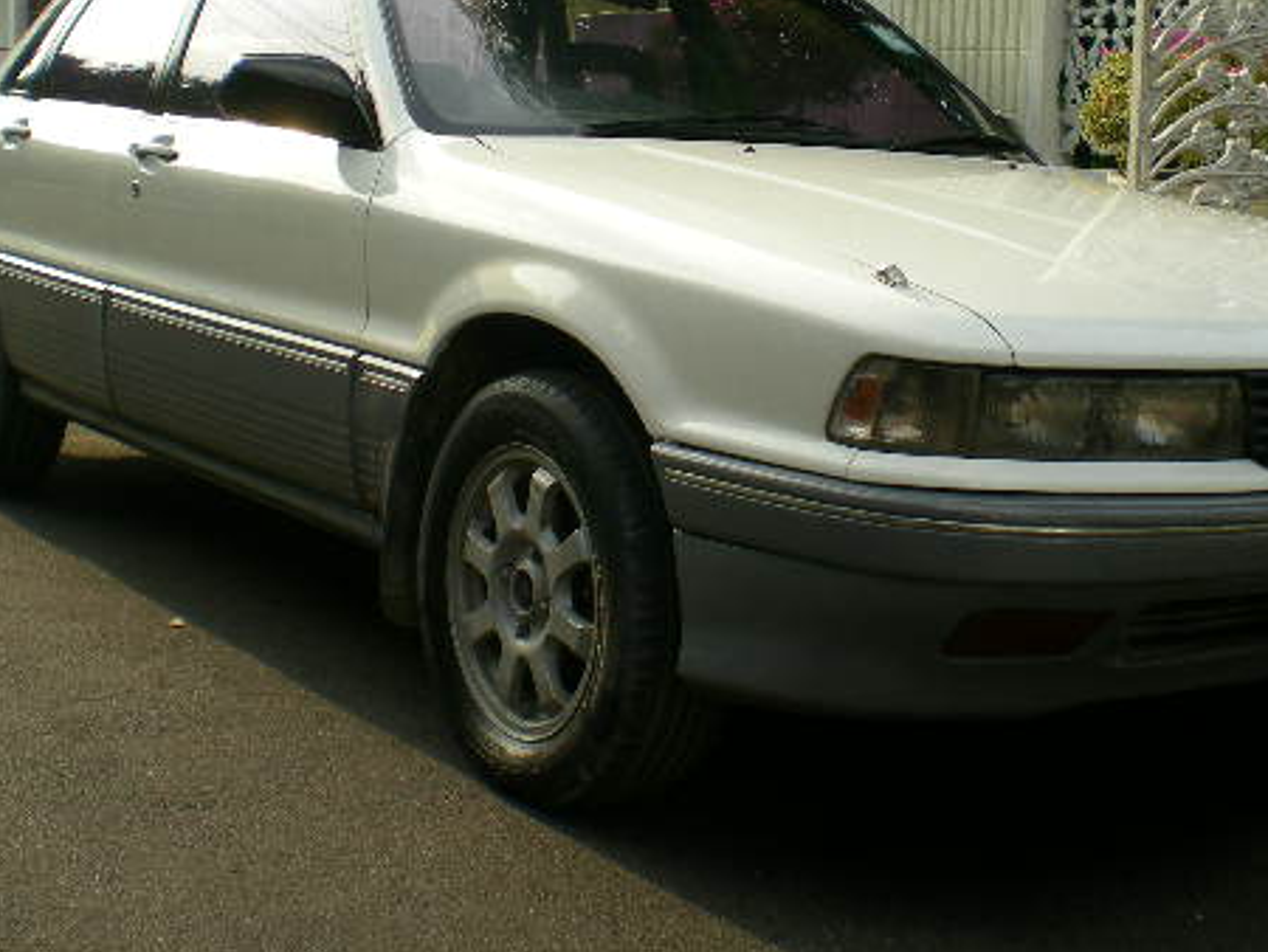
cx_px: 755
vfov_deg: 26.8
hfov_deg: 35.4
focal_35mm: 54
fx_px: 1979
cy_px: 284
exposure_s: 1/155
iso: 50
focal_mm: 6.3
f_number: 4.6
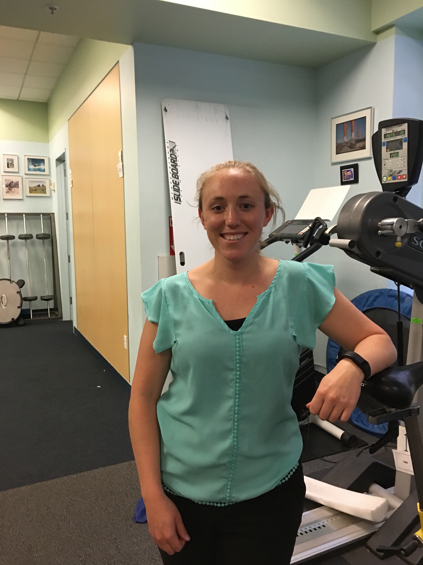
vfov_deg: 61.7
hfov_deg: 48.2
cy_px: 282
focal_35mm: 29
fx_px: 472
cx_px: 212
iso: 125
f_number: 2.2
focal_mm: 4.15
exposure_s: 1/15
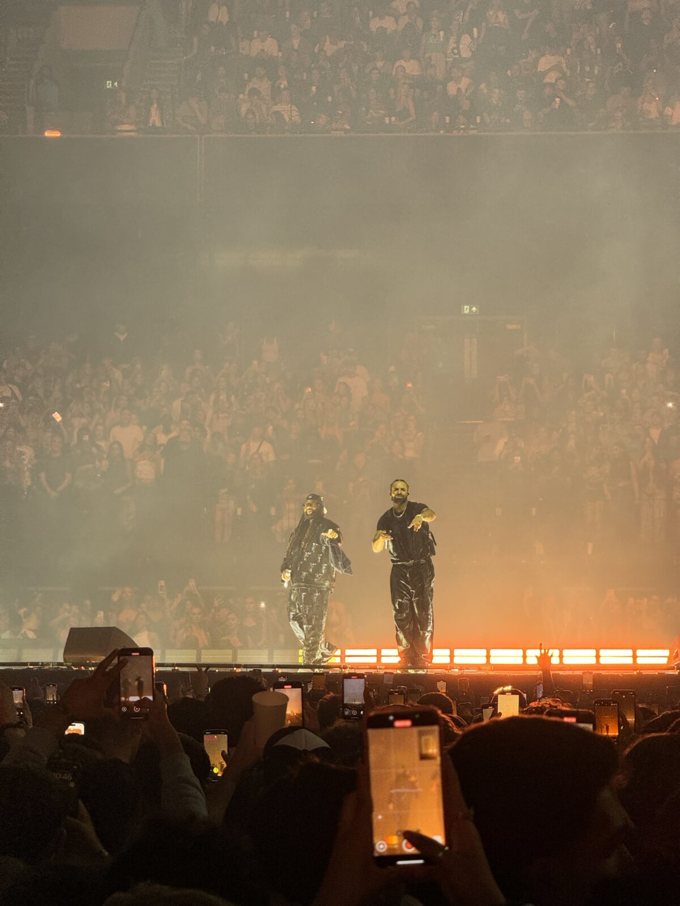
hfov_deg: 12.3
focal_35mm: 120
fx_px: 3143
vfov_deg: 16.4
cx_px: 340
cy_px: 453
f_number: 2.8
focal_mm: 15.66
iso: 125
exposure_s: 1/100
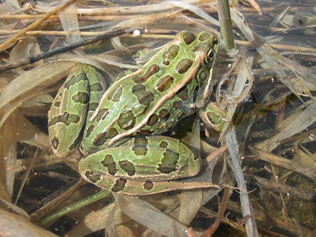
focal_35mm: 30
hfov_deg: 60.0
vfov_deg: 46.8
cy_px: 118
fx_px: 274
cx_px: 158
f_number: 5
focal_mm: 7.7
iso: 100
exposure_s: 1/275
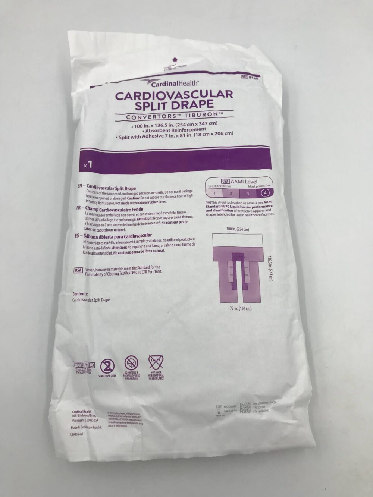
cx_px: 186
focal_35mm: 28
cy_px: 248
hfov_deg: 49.8
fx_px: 402
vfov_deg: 63.4
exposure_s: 1/120
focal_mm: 3.99
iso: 20
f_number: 1.8
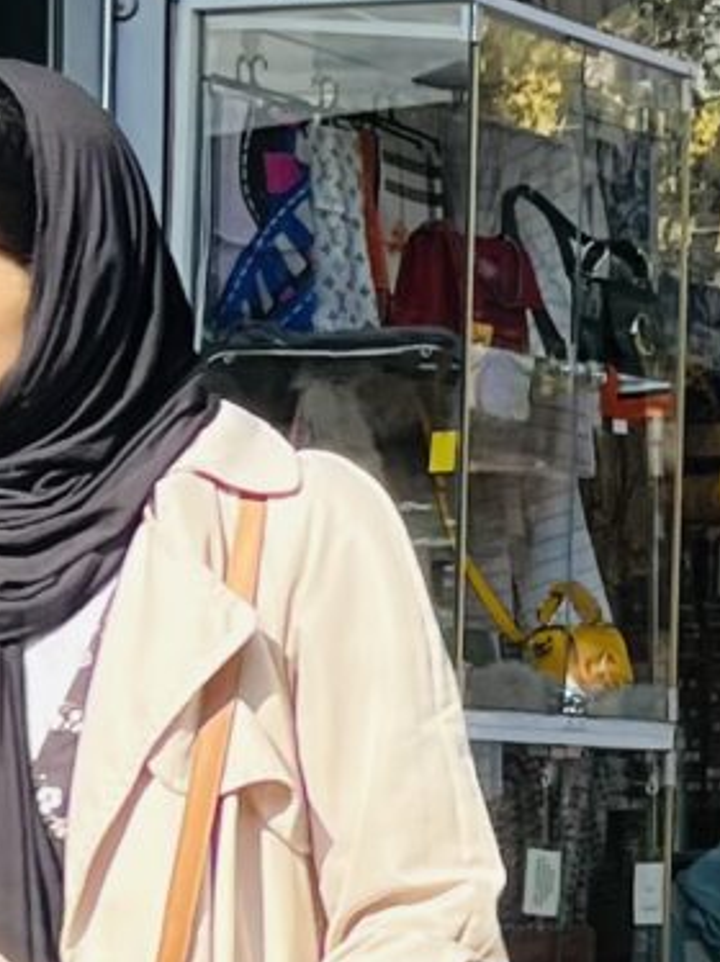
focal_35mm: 178
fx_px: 4942
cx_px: 1502
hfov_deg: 7.9
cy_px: 334
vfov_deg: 11.1
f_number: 1.5
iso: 50
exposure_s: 1/1266
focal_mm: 5.7
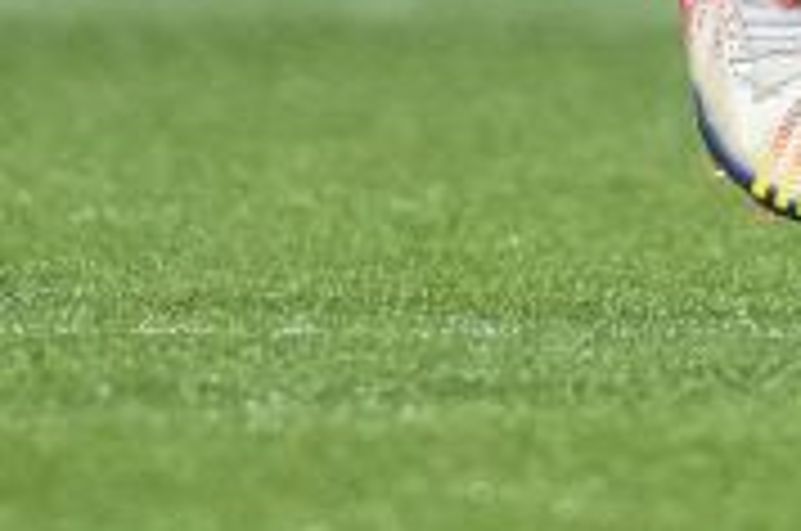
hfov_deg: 0.9
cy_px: -902
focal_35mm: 2306
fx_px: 51216
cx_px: 572
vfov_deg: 0.6
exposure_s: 1/2000
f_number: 2.8
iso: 4000
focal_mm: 400
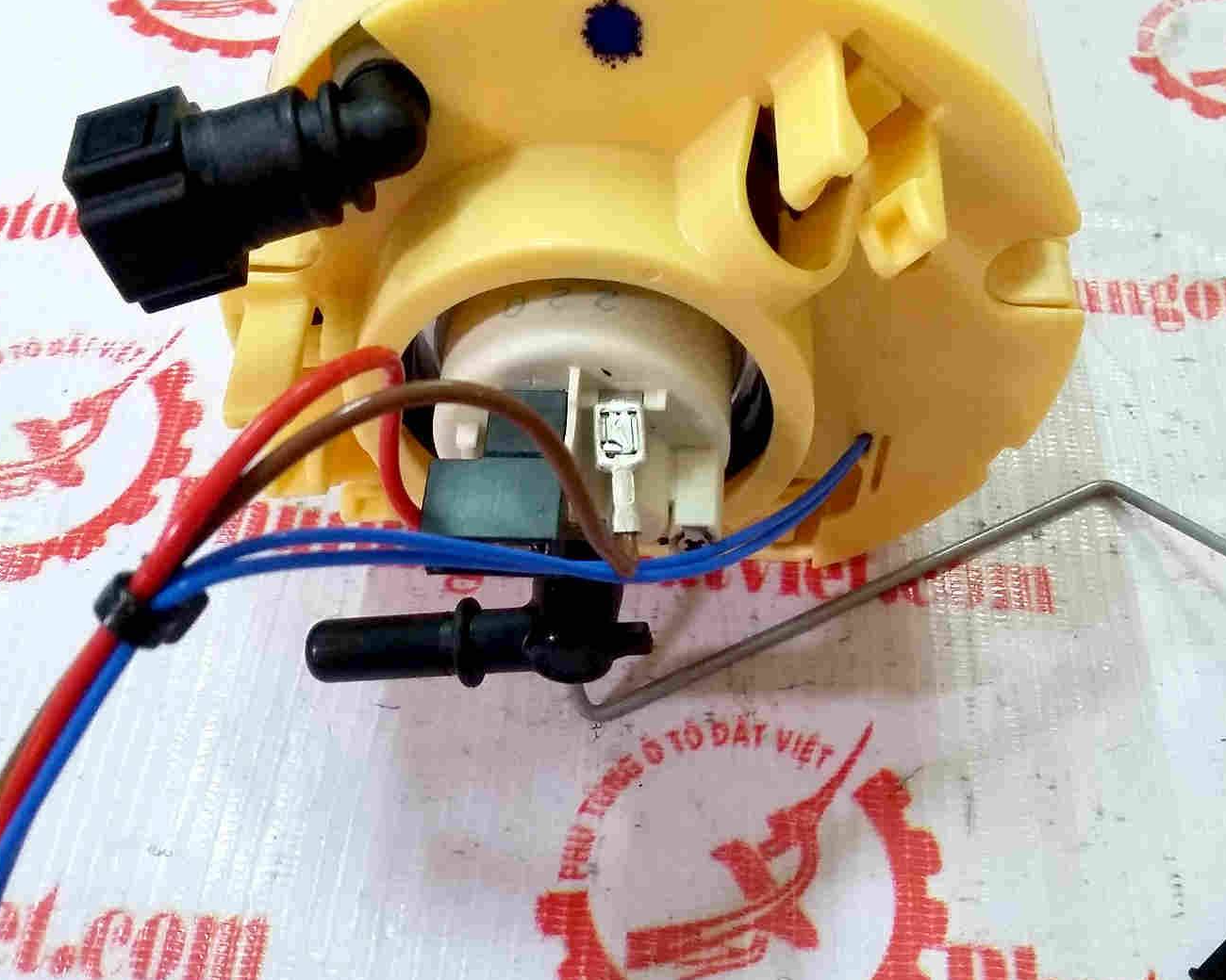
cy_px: 498
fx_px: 1379
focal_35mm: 38
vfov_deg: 39.2
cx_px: 650
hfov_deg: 47.9
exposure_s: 1/17
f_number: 2.2
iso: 500
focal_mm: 3.3
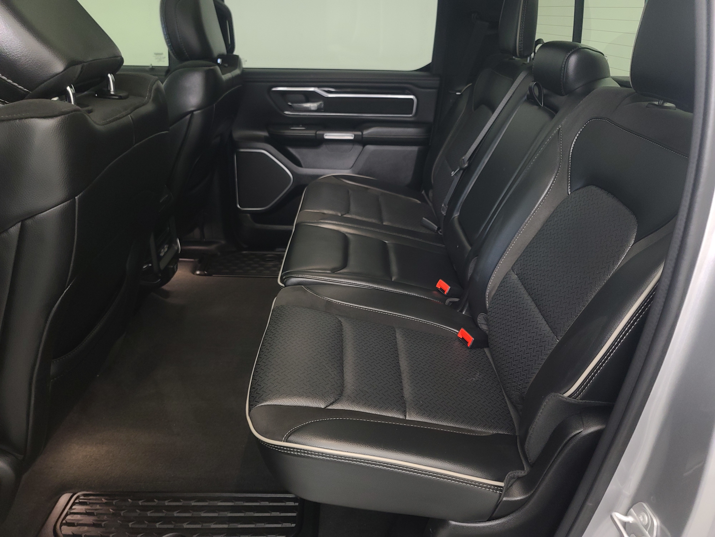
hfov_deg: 69.4
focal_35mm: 25
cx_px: 358
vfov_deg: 54.9
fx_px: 516
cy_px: 268
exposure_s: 1/24
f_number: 1.8
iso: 800
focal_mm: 7
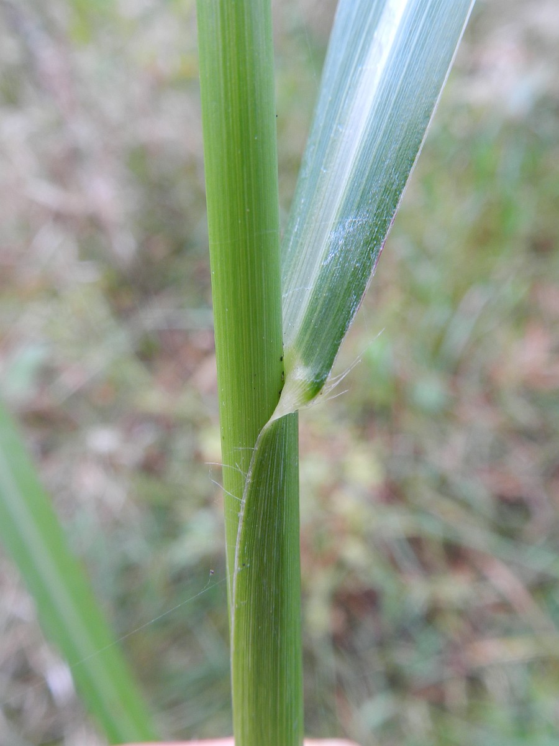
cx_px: 280
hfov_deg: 44.2
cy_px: 373
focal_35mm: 32
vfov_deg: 56.8
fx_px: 689
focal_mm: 5.6
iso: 160
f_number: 3.7
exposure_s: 1/40
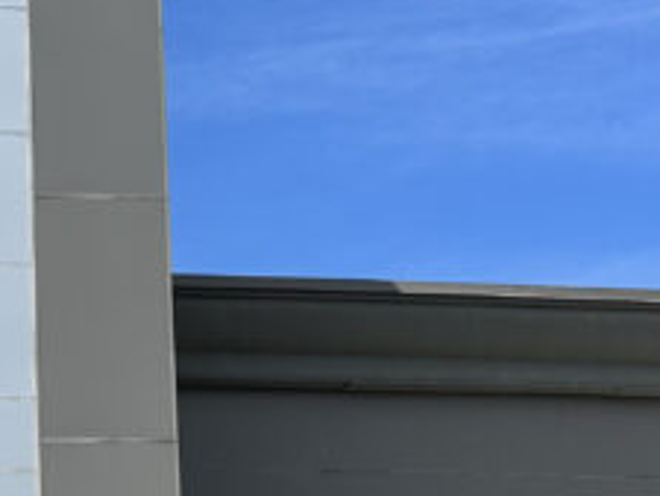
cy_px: 558
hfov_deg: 17.9
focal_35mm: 105
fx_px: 2003
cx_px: -107
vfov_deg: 13.8
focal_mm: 5.7
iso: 50
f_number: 1.5
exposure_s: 1/5882
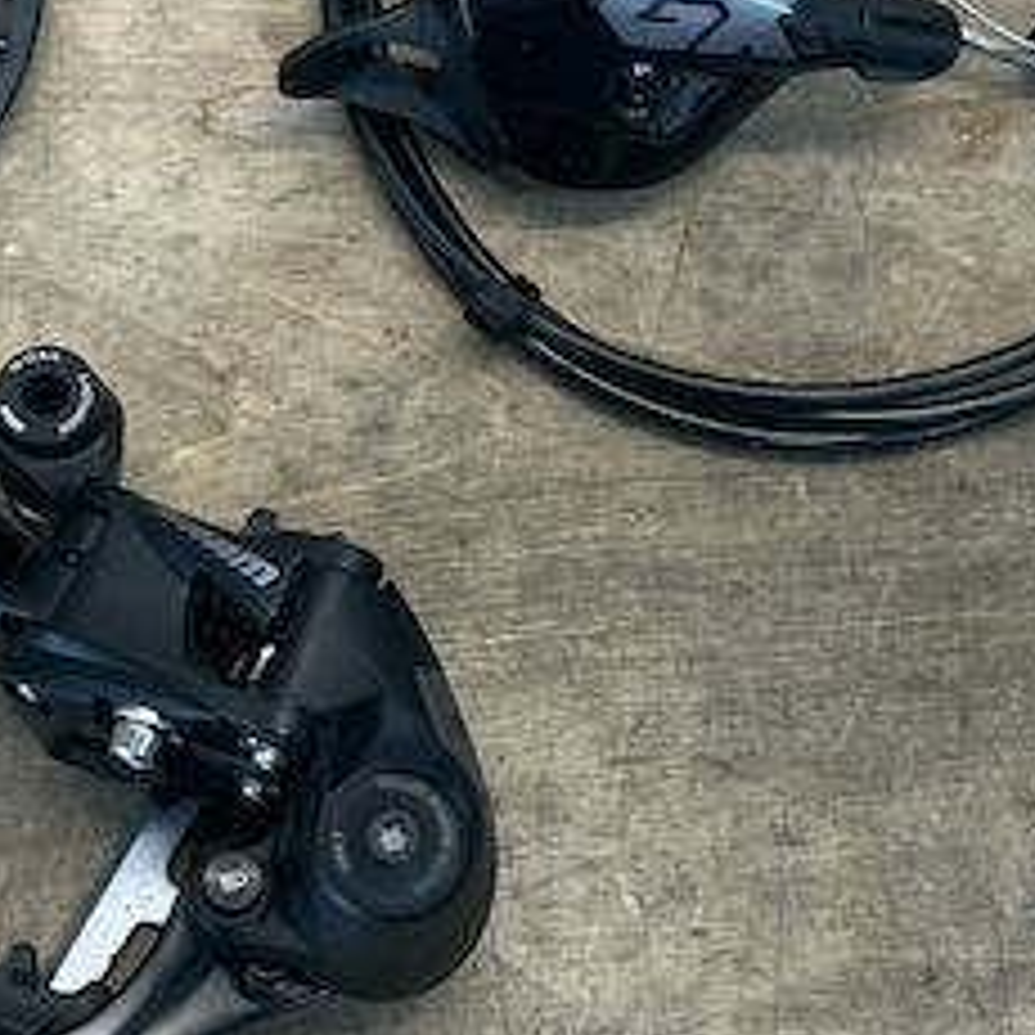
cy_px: 378
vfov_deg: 21.6
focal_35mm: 80
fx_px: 2706
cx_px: 342
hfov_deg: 21.6
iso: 125
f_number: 1.6
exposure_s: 1/120
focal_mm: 5.1
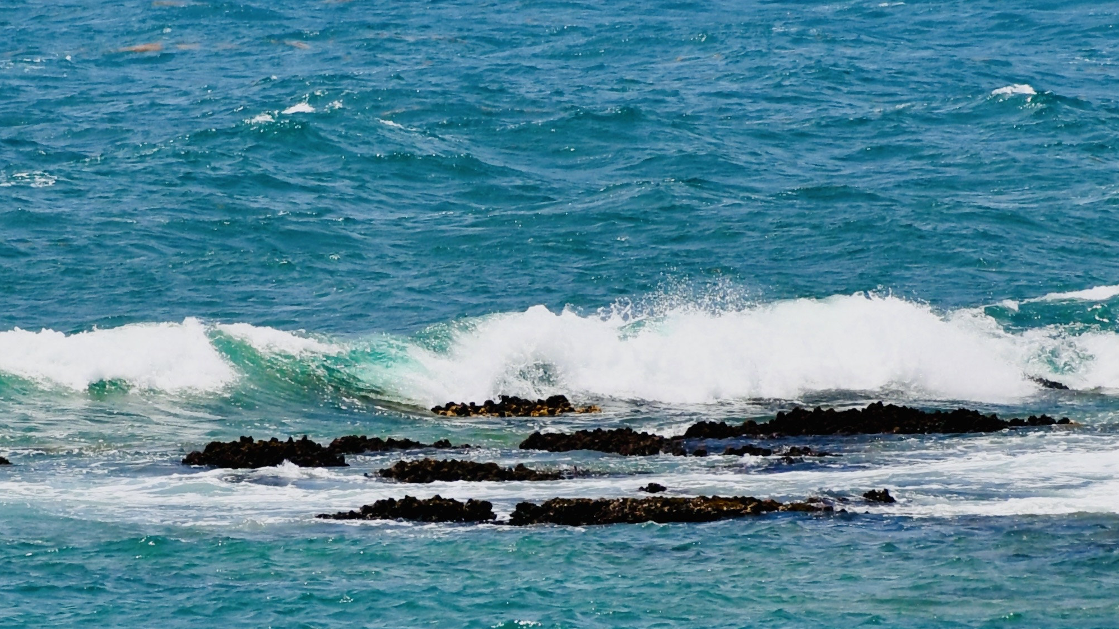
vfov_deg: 4.1
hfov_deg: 7.2
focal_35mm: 299
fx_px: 8871
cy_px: 336
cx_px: 559
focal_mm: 190
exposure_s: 1/2000
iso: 360
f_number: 8
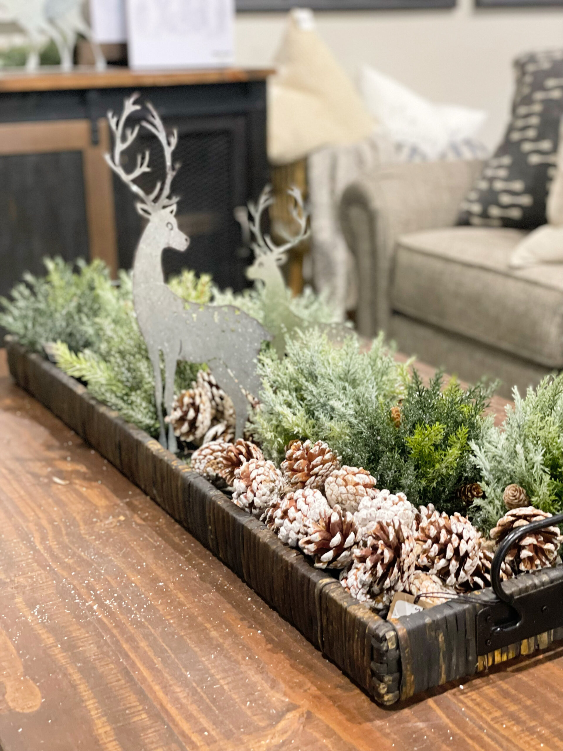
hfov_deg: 28.0
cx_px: 282
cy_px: 376
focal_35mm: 52
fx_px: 1128
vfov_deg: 36.8
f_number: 2
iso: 400
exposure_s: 1/40
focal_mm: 6
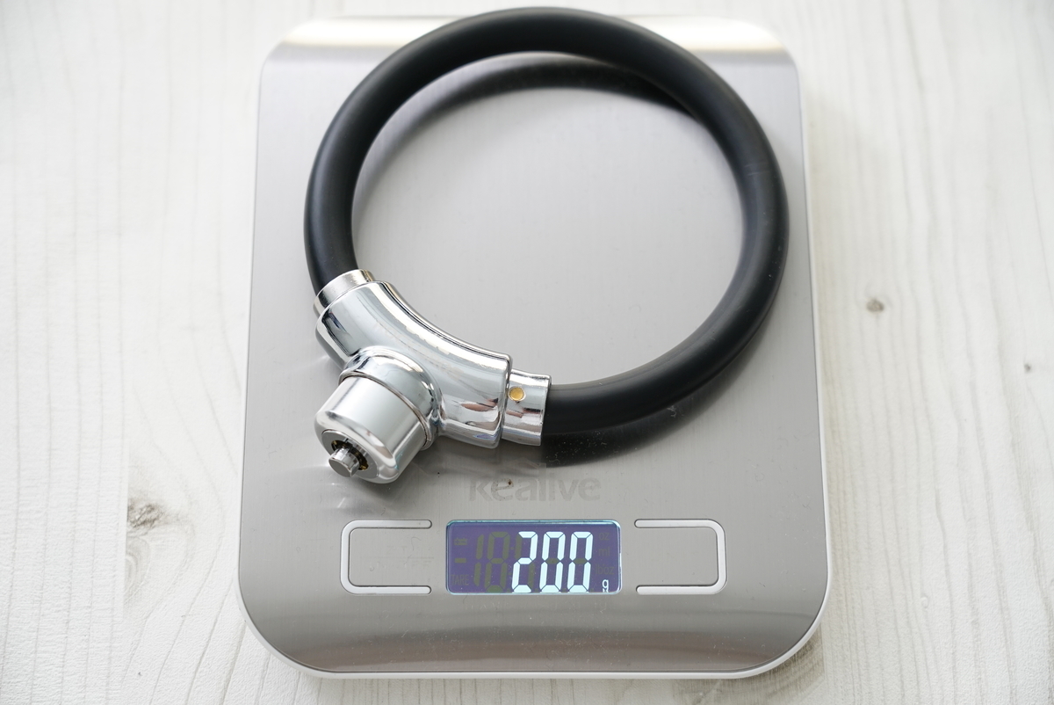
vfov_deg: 16.7
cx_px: 527
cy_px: 352
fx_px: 2402
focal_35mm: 82
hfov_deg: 24.7
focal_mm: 82
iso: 640
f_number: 5.6
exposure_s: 1/50
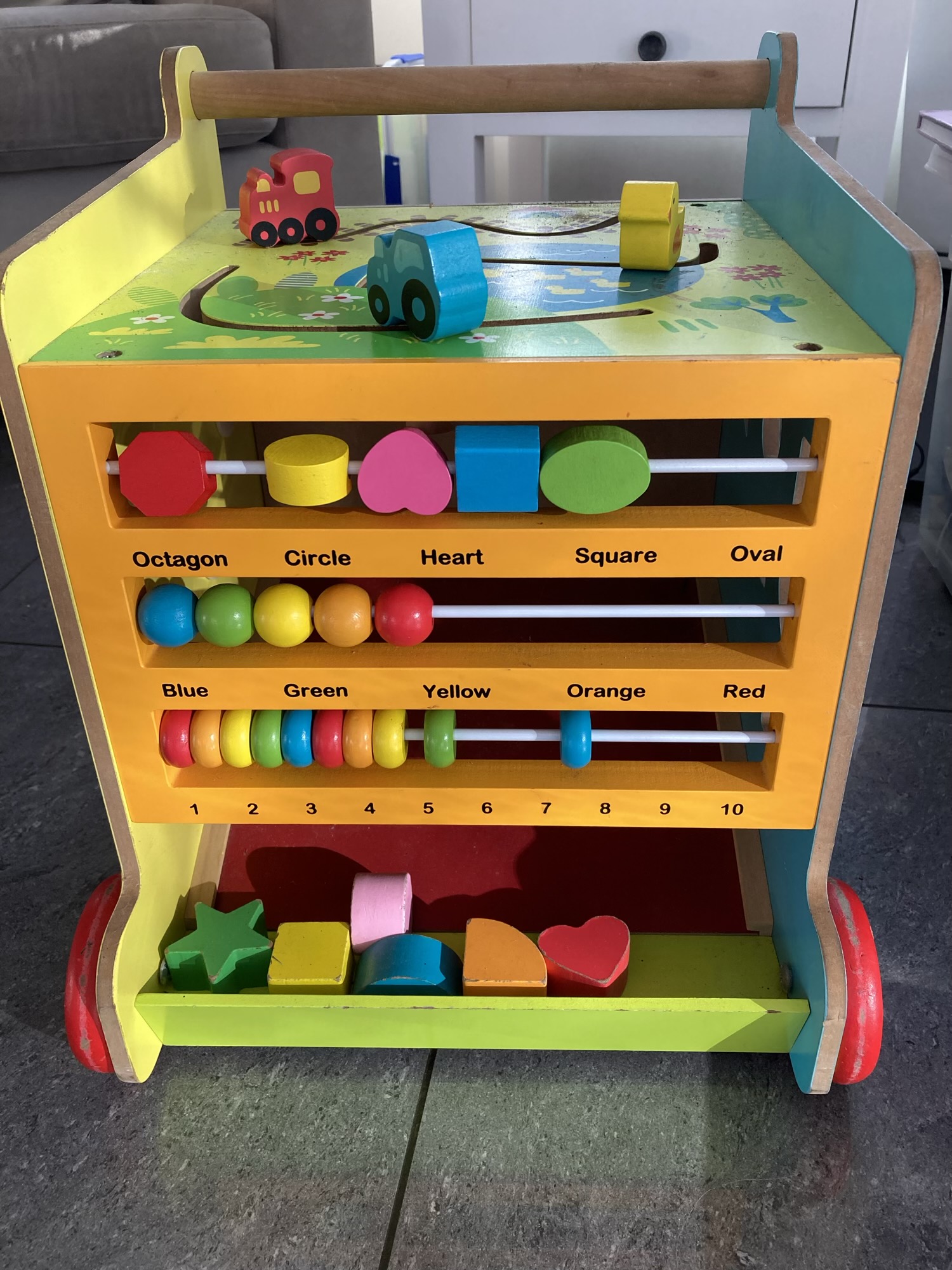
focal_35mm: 28
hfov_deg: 49.7
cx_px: 476
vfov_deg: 63.4
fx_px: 1027
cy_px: 635
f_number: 1.8
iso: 80
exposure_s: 1/99
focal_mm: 3.99
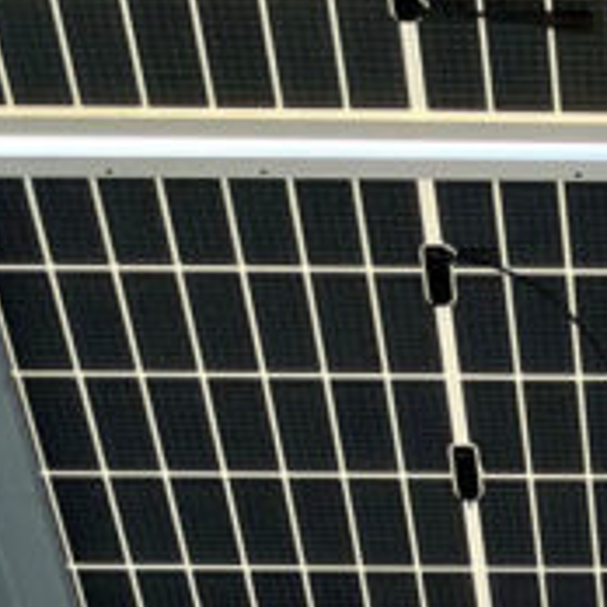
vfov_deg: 8.8
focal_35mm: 155
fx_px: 3075
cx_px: 977
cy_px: 1950
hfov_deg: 10.8
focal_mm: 4.2
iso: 50
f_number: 1.6
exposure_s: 1/121
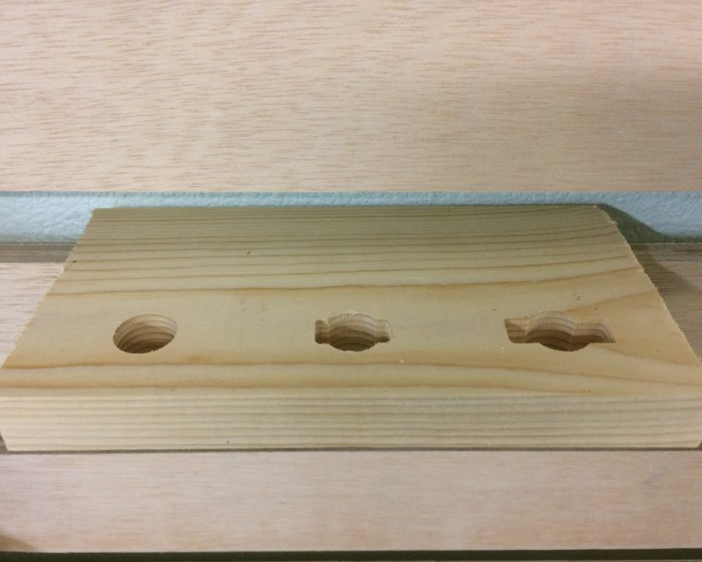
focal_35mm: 31
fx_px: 644
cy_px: 277
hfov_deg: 57.2
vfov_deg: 47.1
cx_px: 346
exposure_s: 1/30
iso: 125
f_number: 2.2
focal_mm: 4.15
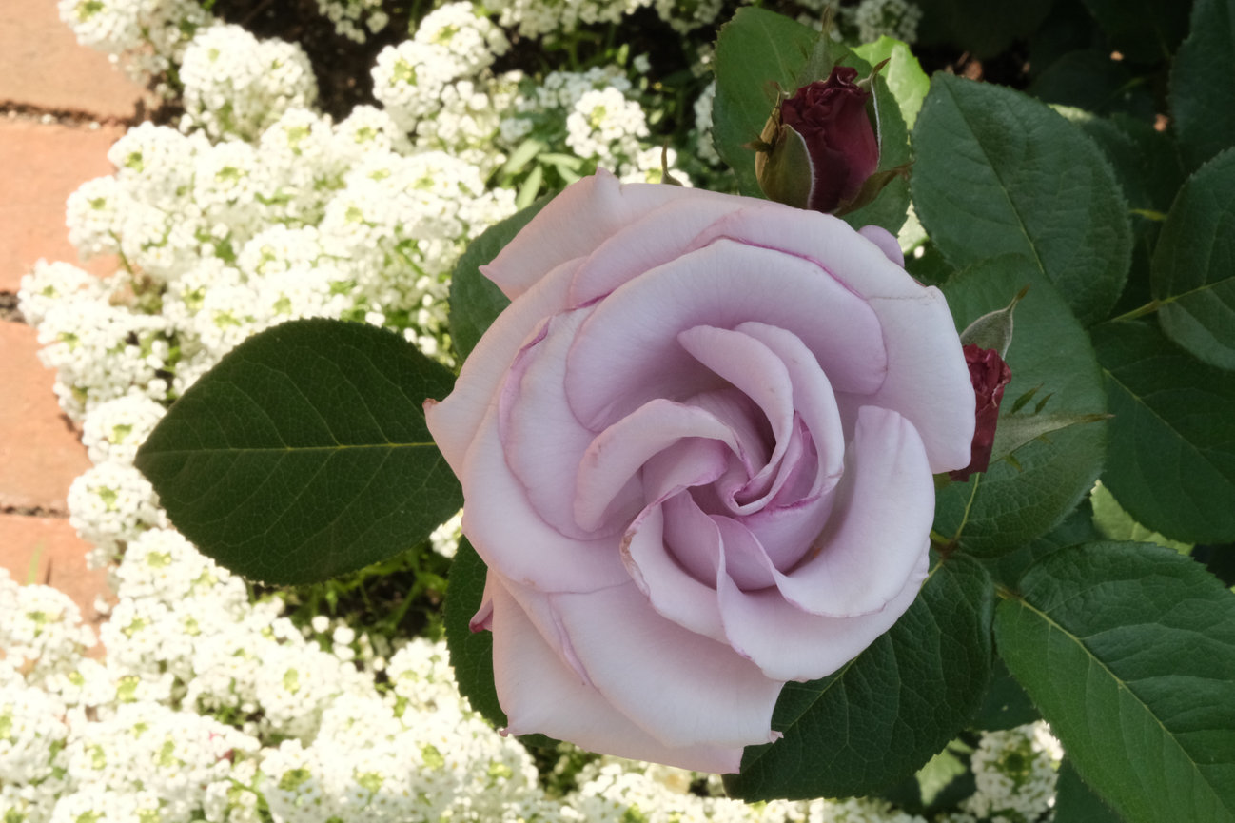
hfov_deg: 19.6
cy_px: 412
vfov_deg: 13.2
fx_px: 3567
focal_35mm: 104
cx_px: 618
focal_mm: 69.2
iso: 2000
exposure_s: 1/120
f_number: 29
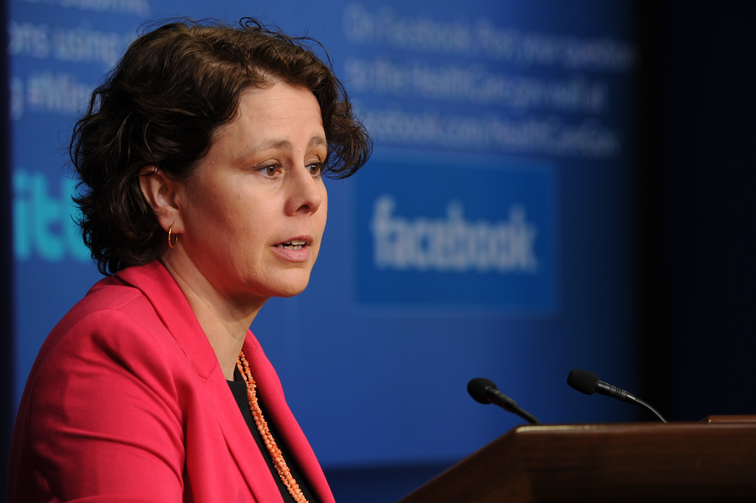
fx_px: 3967
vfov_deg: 7.3
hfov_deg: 10.9
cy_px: 265
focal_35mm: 189
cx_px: 382
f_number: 5.6
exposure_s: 1/60
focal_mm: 175
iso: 800
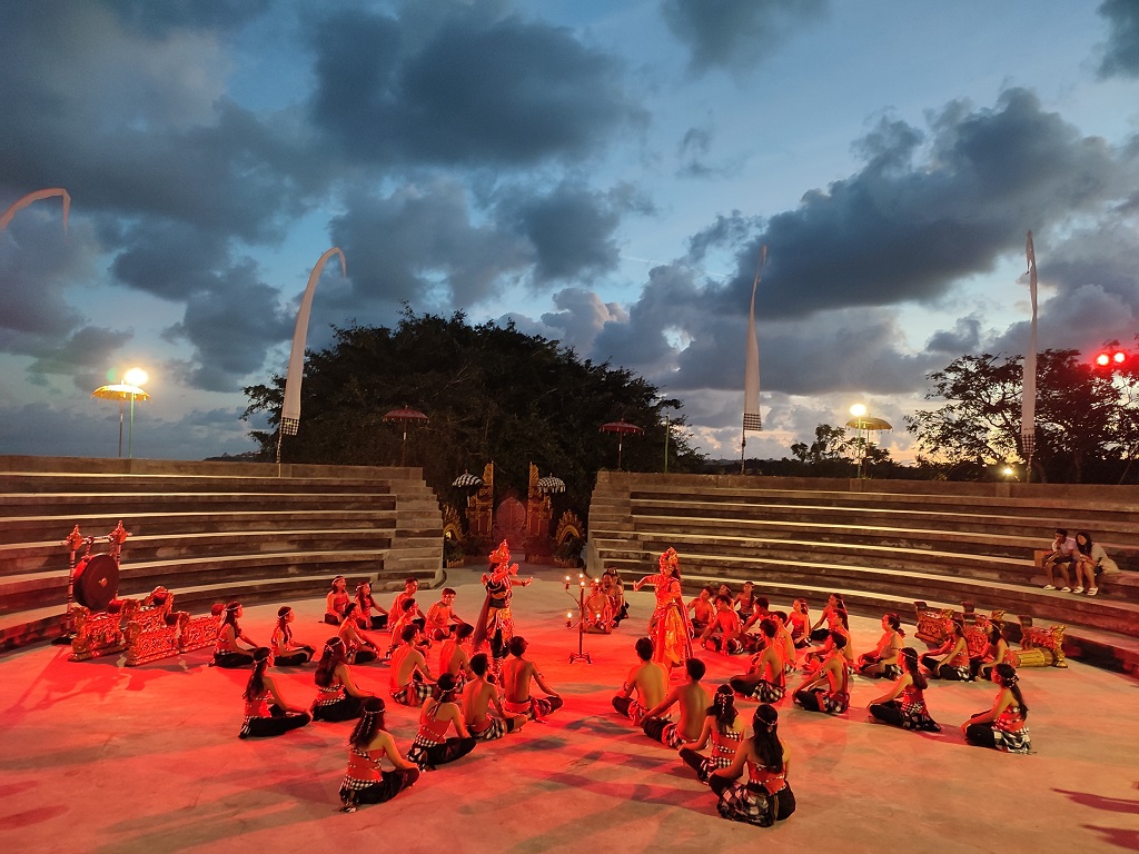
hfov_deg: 69.4
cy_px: 427
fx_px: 823
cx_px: 570
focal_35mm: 25
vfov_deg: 54.9
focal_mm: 6.04
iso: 655
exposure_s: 1/17
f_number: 1.9
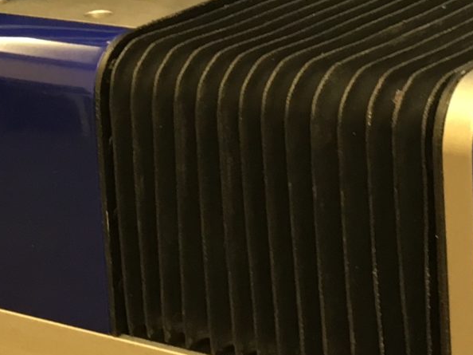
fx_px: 1707
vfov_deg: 11.5
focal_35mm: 125
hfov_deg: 15.8
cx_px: 248
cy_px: -144
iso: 100
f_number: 2.2
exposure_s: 1/33
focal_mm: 4.15
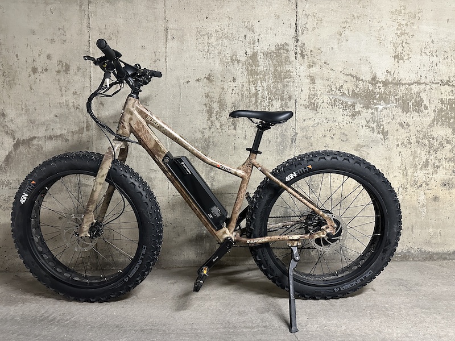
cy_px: 170
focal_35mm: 24
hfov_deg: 71.6
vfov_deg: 56.8
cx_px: 228
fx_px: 315
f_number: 1.78
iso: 640
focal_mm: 6.86
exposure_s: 1/60
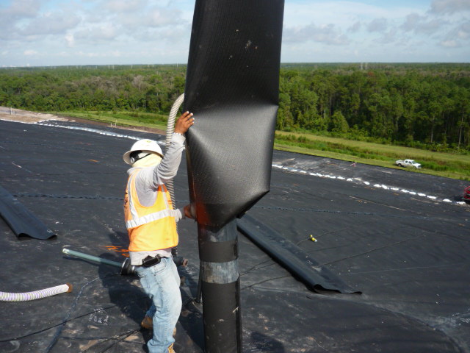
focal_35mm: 33
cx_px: 235
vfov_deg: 42.9
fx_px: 448
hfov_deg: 55.4
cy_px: 176
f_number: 2.8
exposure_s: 1/1000
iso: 100
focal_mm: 5.5
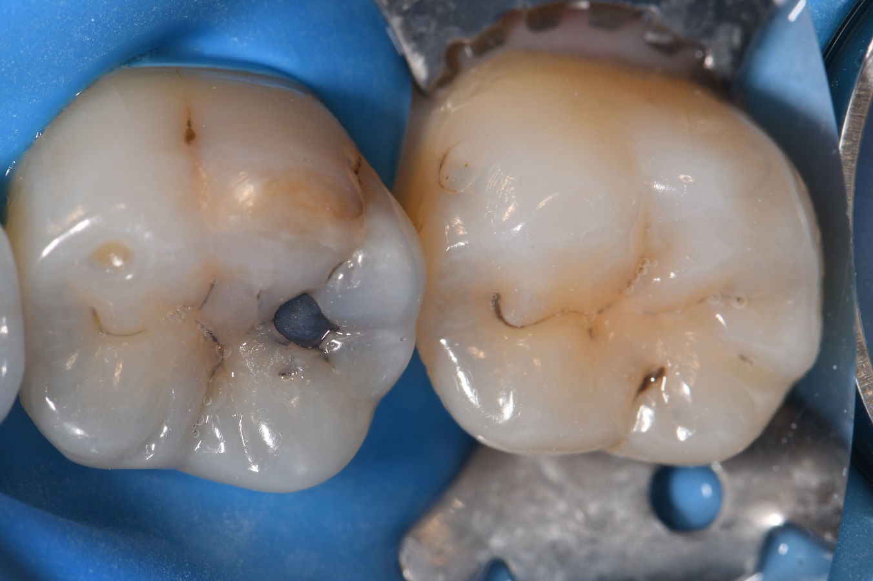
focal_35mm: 157
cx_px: 436
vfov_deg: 8.7
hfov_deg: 13.1
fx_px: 3805
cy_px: 290
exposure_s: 1/160
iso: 200
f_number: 32
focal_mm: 105
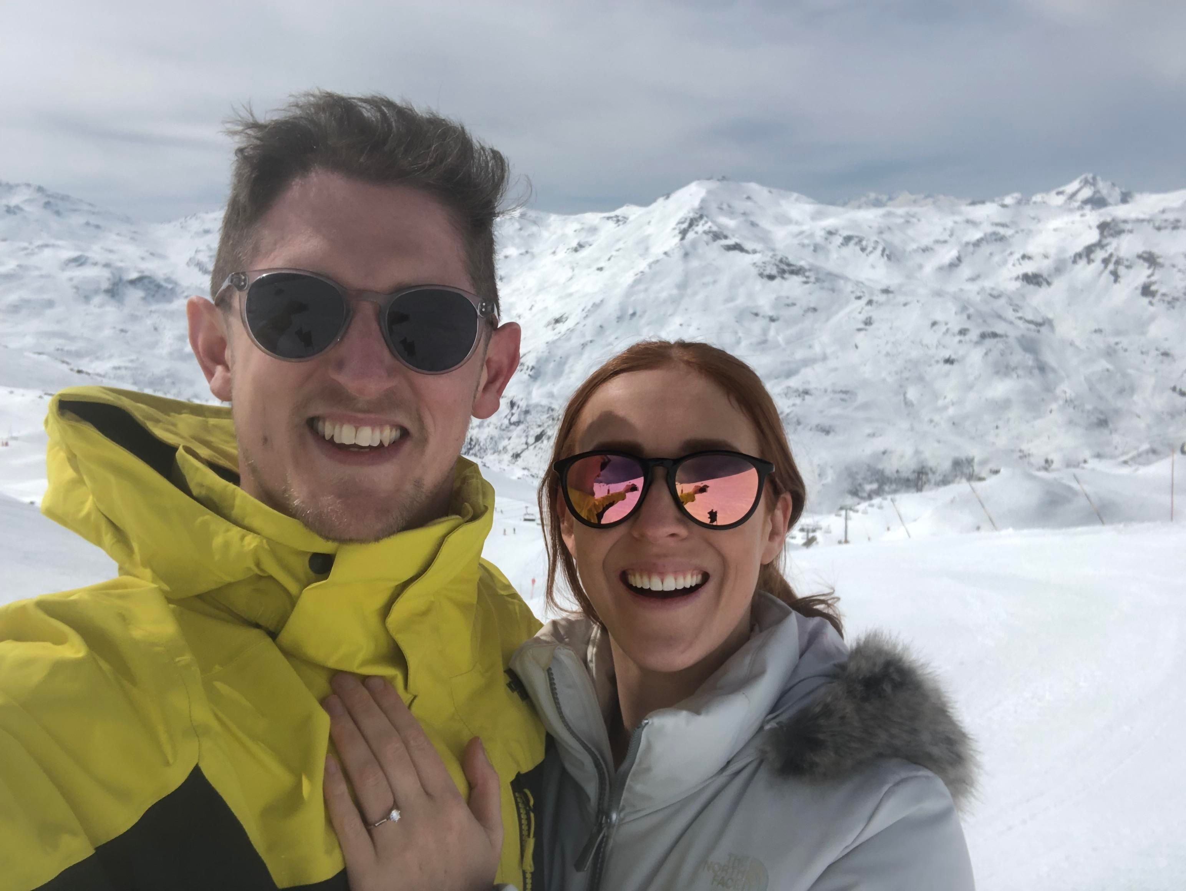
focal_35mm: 32
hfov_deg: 56.8
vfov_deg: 44.2
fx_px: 1097
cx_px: 593
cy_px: 446
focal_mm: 2.87
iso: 20
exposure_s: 1/2049
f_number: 2.2
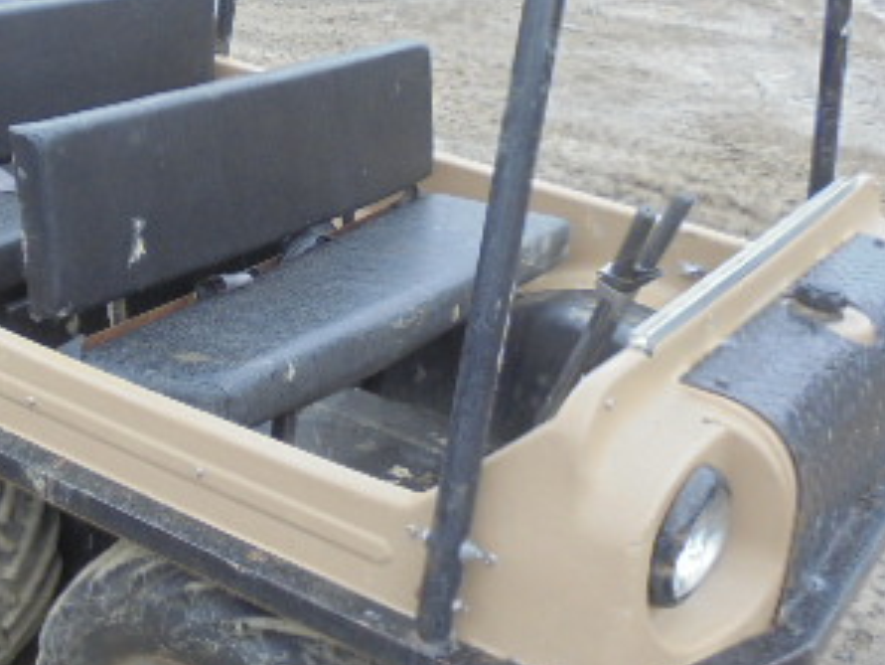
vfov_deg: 26.1
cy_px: 277
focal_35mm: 56
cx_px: 235
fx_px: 1432
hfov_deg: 33.7
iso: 160
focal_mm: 4.6
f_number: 3.5
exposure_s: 1/60
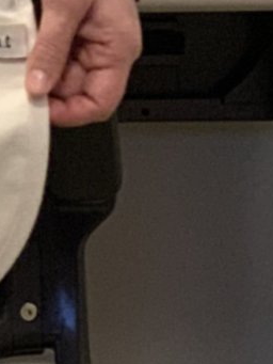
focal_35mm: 312
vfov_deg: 5.9
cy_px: -709
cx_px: -379
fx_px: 3279
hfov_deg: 4.7
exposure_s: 1/60
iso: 200
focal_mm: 6
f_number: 2.4
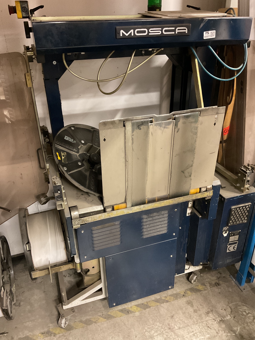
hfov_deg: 48.2
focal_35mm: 29
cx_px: 128
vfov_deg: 61.7
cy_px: 170
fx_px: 285
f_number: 1.8
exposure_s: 1/25
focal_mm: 3
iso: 400
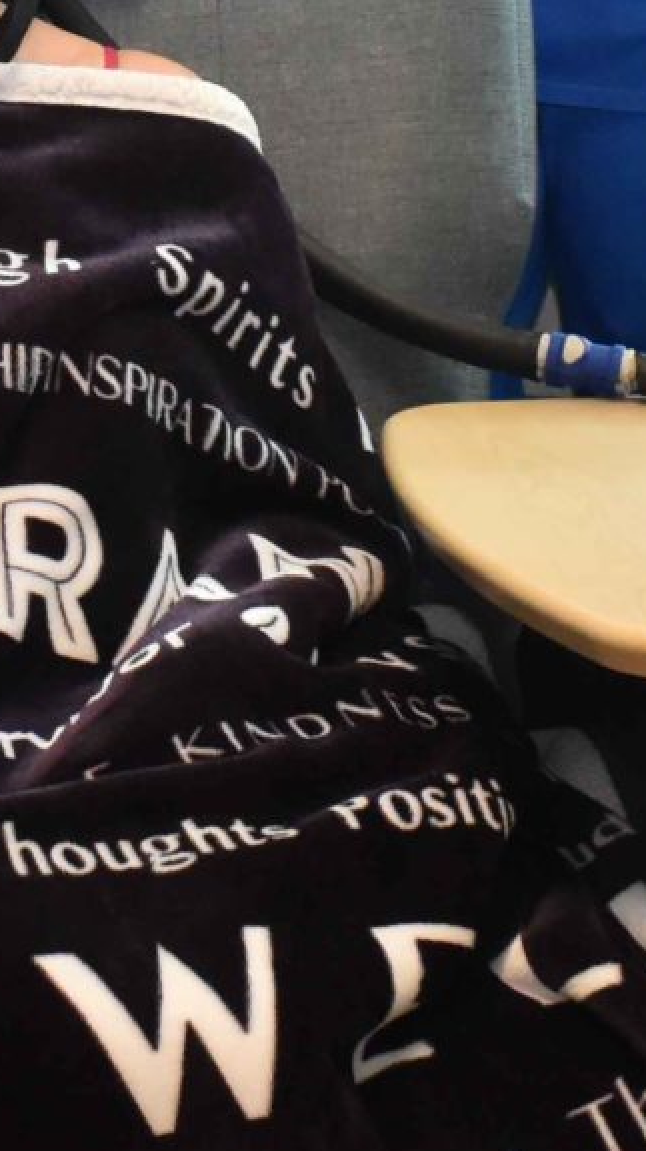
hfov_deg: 9.5
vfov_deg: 16.6
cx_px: -126
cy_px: -89
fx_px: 3841
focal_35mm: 126
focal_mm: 18
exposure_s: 1/200
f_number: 5
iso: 1600
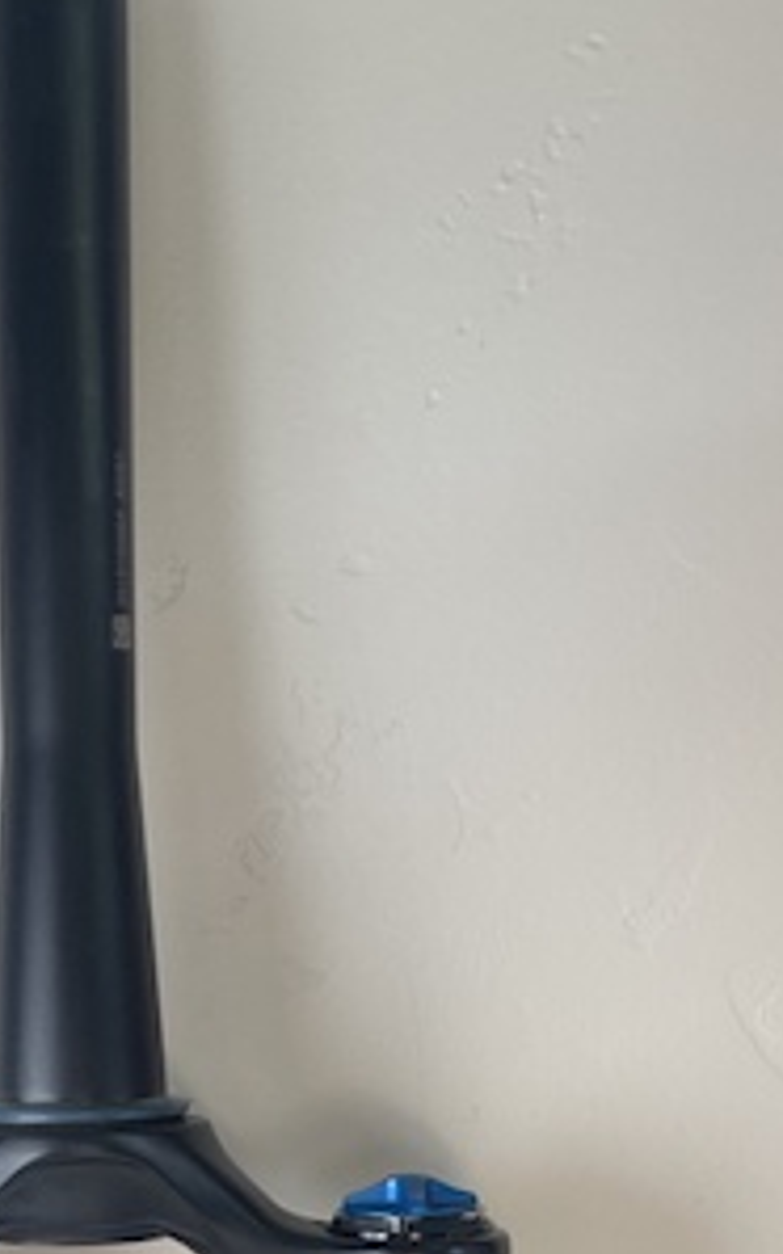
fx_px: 2529
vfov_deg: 24.1
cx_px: 63
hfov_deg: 17.3
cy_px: 1671
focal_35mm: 74
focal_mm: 5.1
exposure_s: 1/121
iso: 64
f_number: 1.6
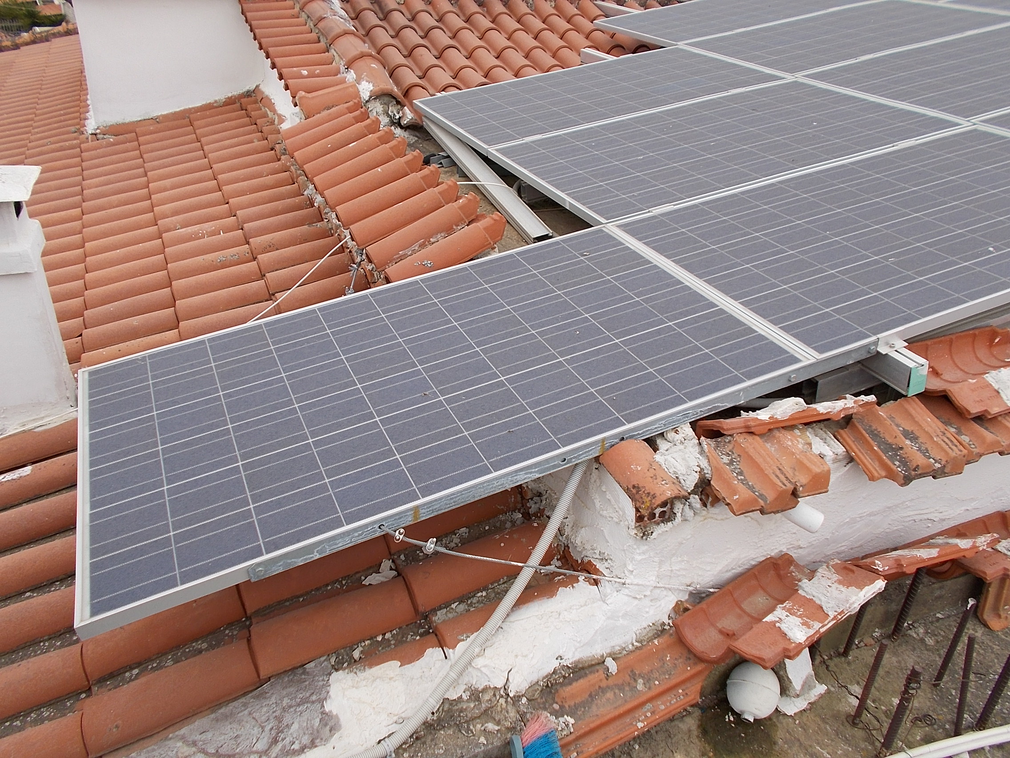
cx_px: 505
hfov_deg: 60.0
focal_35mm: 30
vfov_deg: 46.8
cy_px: 379
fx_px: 875
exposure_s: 1/400
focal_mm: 5.3
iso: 80
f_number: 3.4
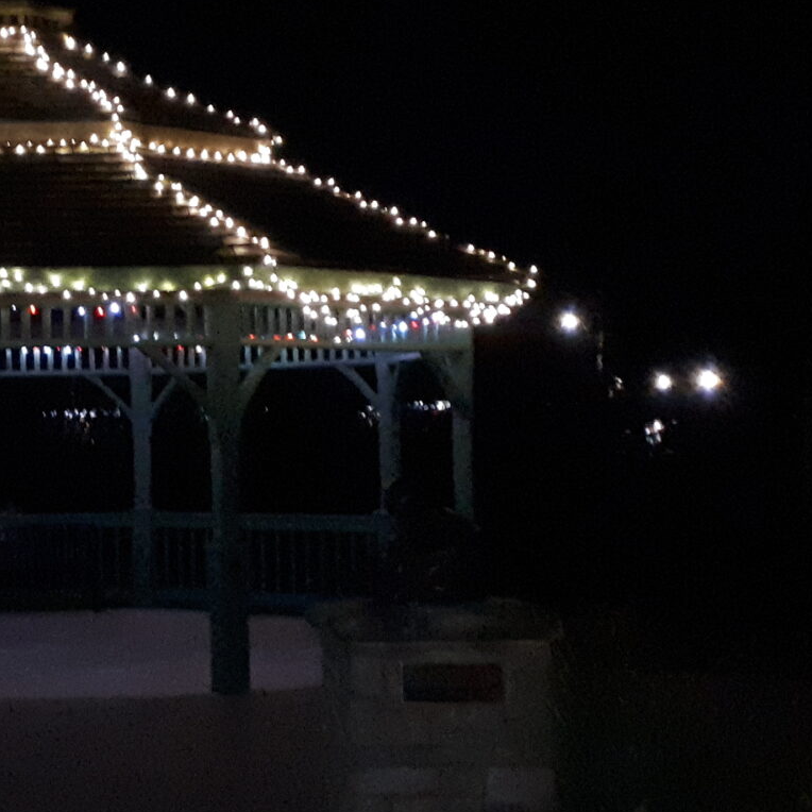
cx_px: 50
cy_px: 410
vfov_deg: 21.7
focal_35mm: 80
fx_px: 2123
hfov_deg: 21.1
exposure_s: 1/17
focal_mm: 3.6
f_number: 1.9
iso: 1000
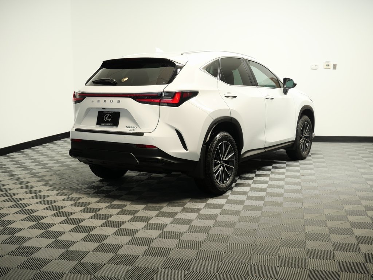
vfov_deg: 32.9
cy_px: 140
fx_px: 474
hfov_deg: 42.9
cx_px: 186
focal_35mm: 44
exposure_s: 1/250
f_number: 5.6
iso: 250
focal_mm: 22
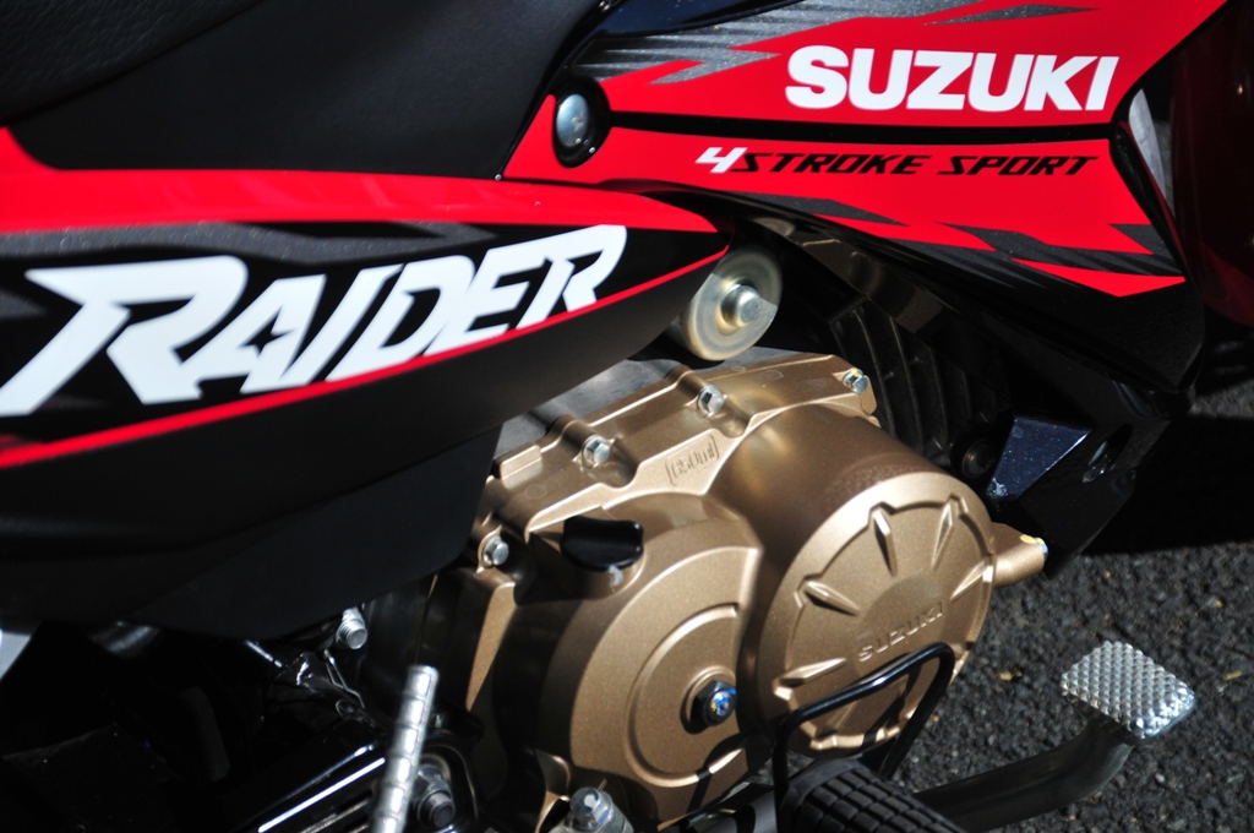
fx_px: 5114
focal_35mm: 147
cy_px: 416
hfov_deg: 14.0
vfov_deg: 9.3
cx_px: 627
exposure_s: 1/2500
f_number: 5.6
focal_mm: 98
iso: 400
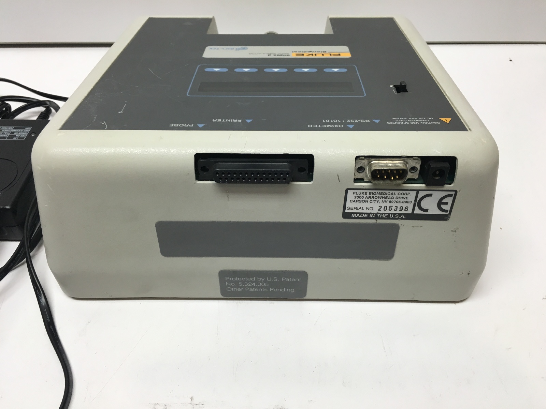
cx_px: 273
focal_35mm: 29
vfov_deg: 48.2
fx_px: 457
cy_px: 204
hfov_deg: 61.7
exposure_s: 1/30
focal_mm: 4.15
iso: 25
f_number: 2.2
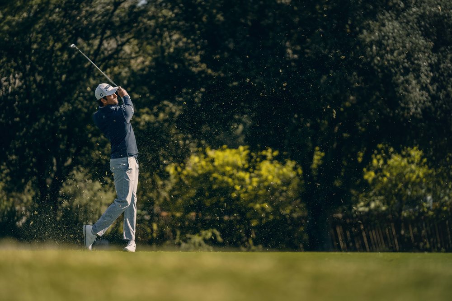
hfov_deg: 13.7
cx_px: 226
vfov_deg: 9.2
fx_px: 1883
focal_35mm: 150
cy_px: 150
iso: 200
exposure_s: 1/3200
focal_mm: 150
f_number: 2.8
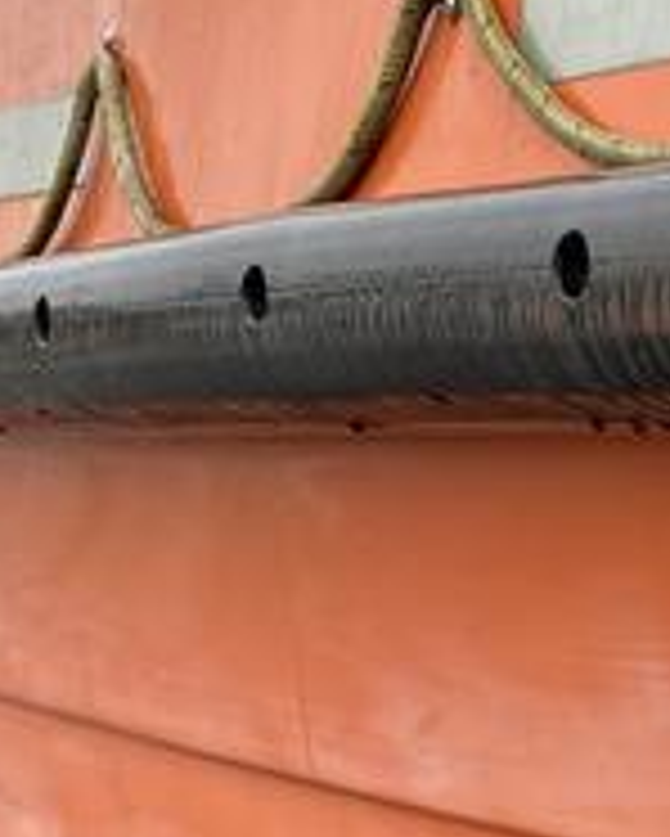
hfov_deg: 12.8
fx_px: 2700
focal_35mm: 109
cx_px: 1210
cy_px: 932
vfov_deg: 17.0
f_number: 1.8
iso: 80
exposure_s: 1/121
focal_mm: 4.25
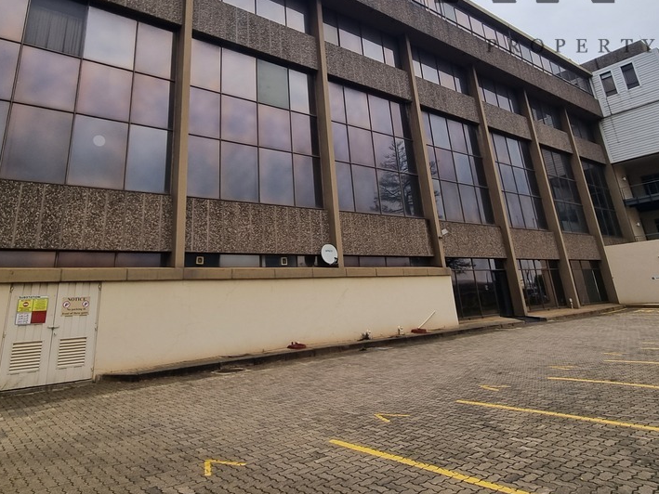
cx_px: 307
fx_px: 419
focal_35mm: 22
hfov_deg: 76.3
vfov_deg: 58.4
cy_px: 132
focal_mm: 2.2
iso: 50
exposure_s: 1/4416
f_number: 2.2
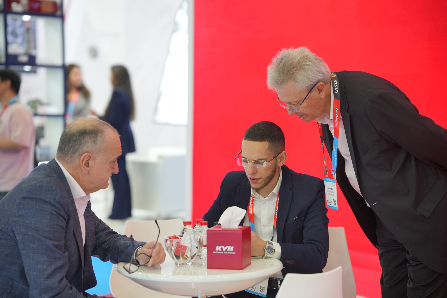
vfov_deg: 16.1
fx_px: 1055
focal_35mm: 85
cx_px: 224
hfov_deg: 23.9
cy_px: 149
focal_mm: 85
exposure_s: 1/200
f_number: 2.2
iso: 500
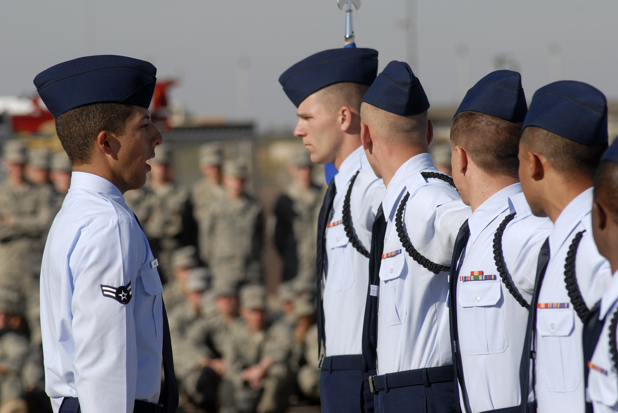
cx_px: 309
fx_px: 5414
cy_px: 206
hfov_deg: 6.5
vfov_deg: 4.4
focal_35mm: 315
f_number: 7.1
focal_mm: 210
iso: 200
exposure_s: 1/1000
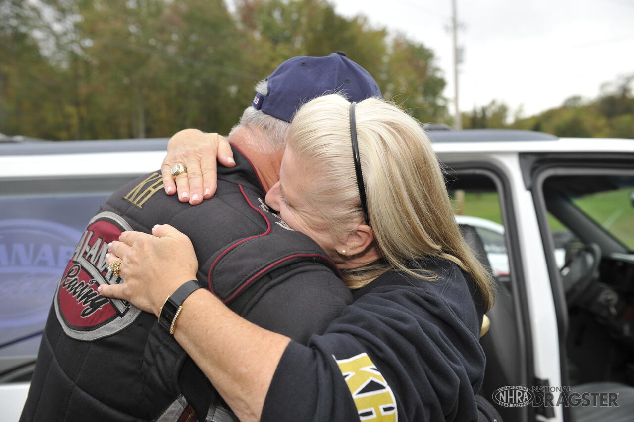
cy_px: 211
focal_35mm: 38
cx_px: 317
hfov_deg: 50.7
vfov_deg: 35.0
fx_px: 669
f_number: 4.5
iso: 500
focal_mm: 38
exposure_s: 1/320
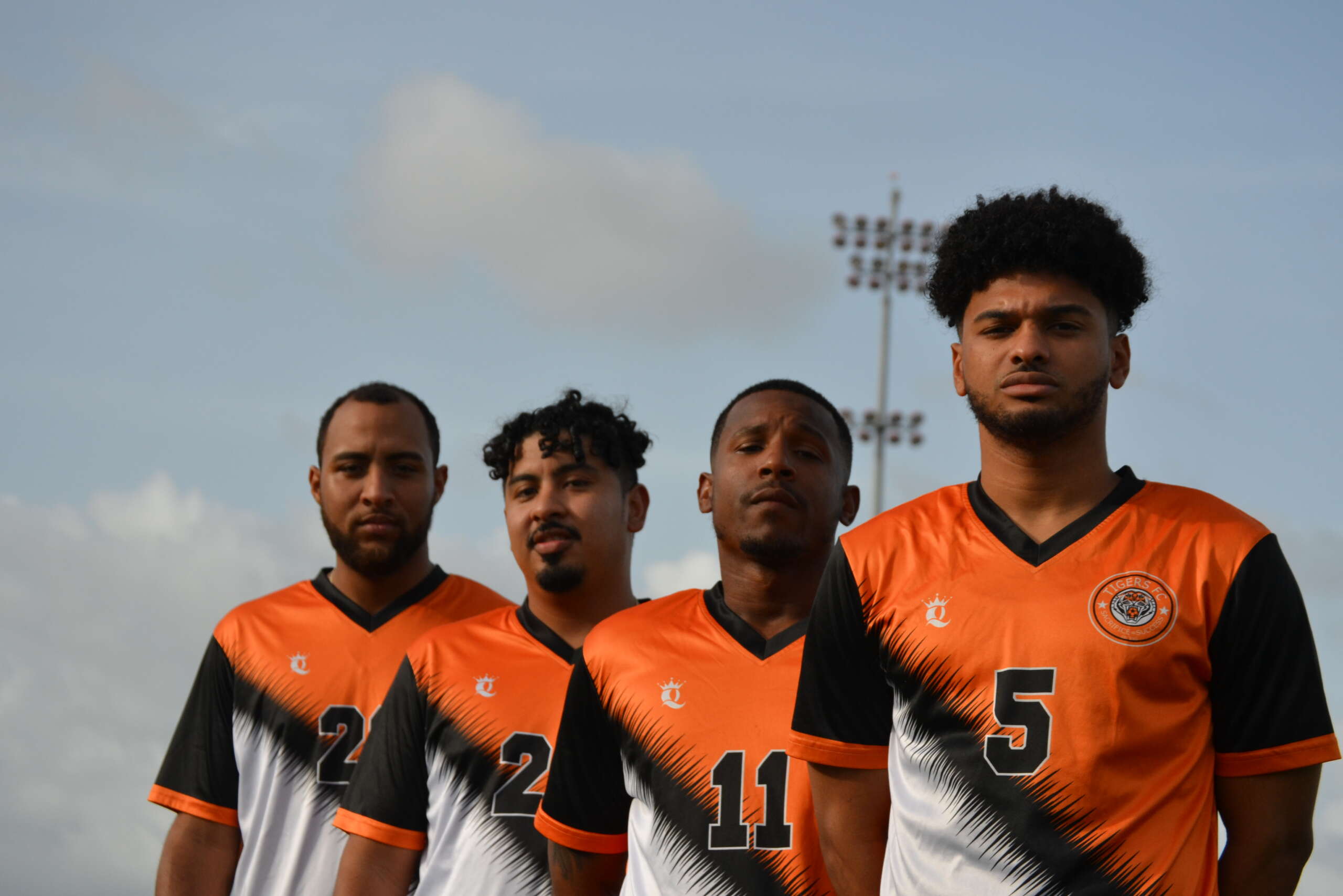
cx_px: 672
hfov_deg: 24.6
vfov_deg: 16.6
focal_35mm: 82
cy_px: 448
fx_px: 3078
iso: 400
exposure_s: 1/1250
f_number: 5.6
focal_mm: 55
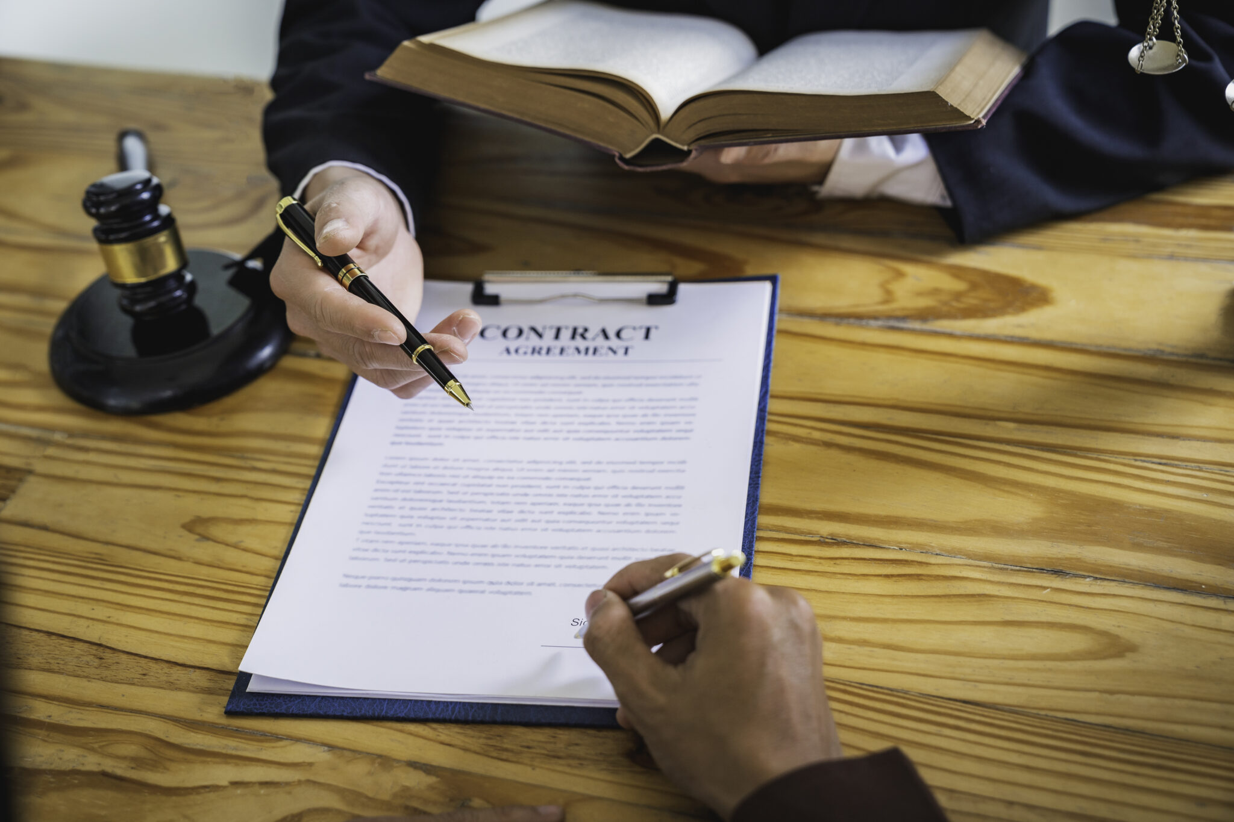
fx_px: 1782
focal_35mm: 52
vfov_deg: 26.0
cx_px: 617
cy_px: 411
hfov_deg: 38.2
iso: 125
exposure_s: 1/100
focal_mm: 52
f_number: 3.2
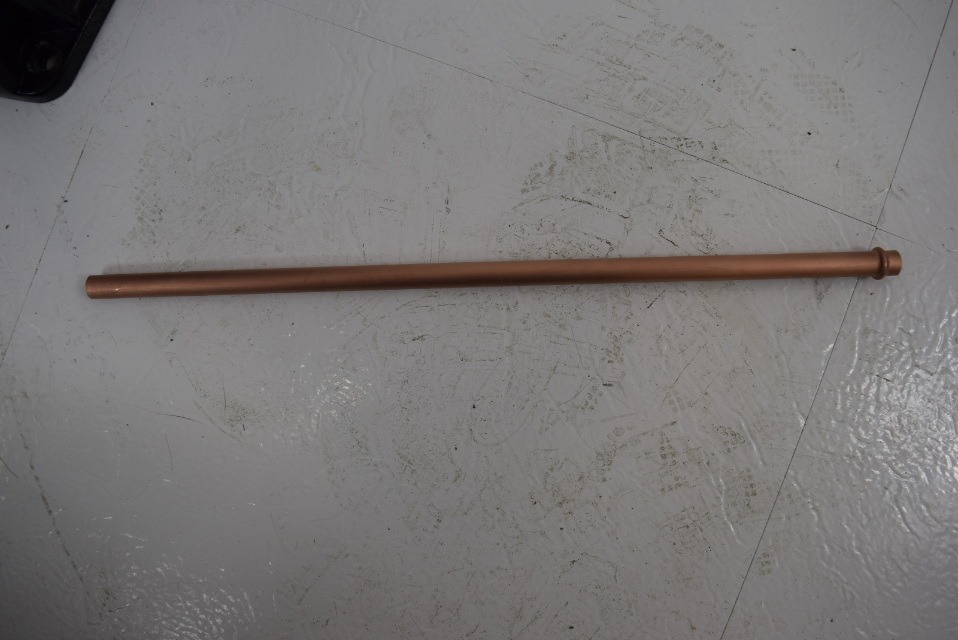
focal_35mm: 30
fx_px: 799
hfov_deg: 61.9
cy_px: 320
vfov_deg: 43.7
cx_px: 479
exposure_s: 1/160
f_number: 6.3
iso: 200
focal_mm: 20
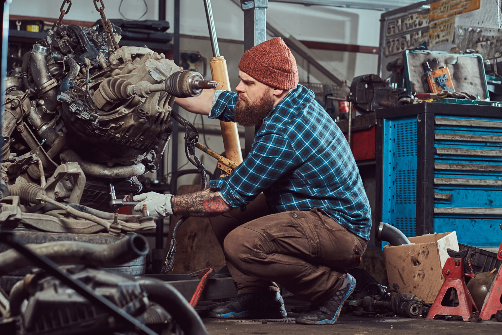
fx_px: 1171
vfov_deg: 16.3
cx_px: 251
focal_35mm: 84
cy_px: 168
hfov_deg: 24.2
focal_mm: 56
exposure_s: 1/180
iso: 200
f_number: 2.8
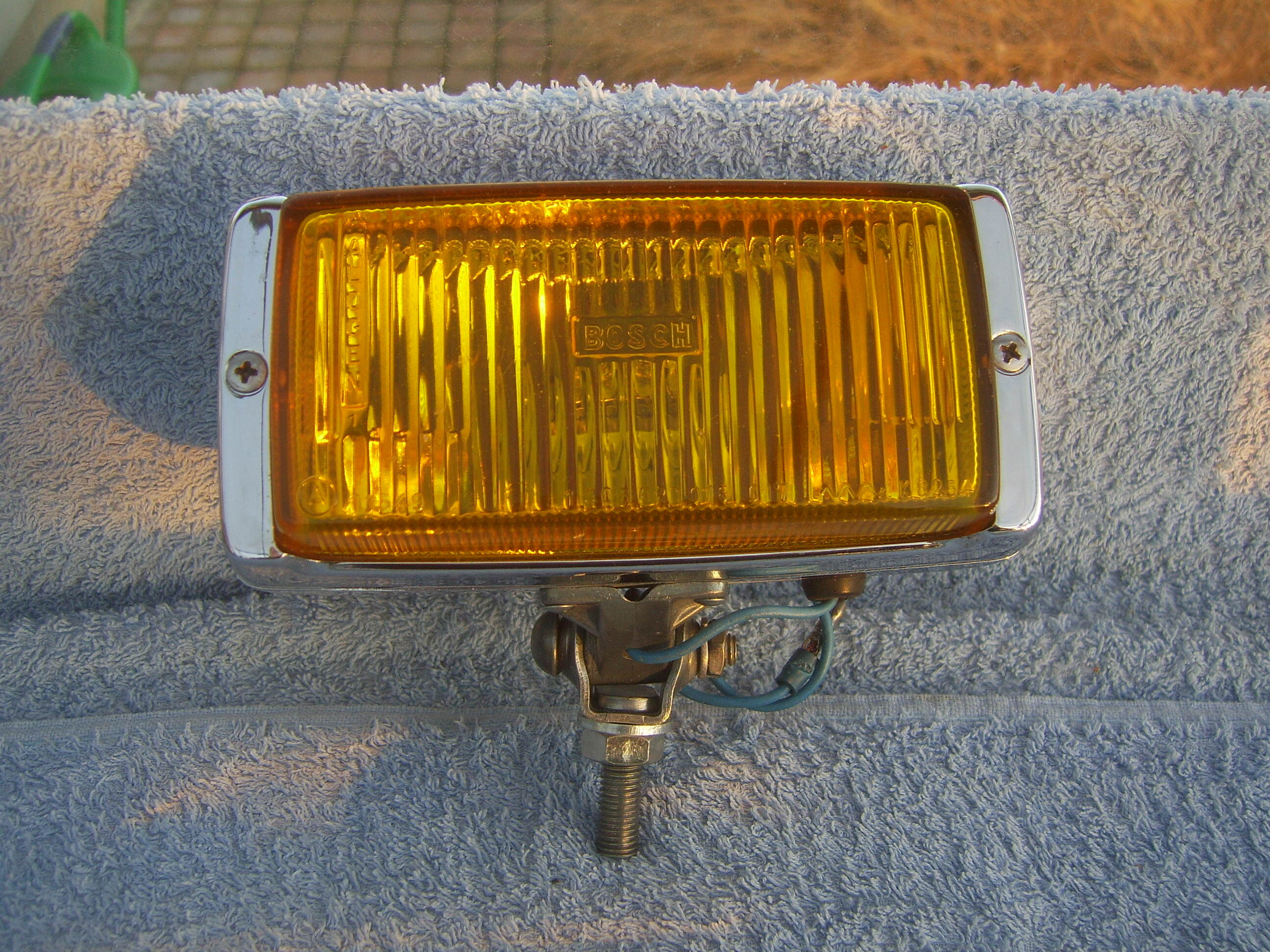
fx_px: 1394
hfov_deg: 49.0
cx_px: 635
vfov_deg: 37.7
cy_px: 476
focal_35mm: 38
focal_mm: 7.8
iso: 50
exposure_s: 1/80
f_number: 2.8
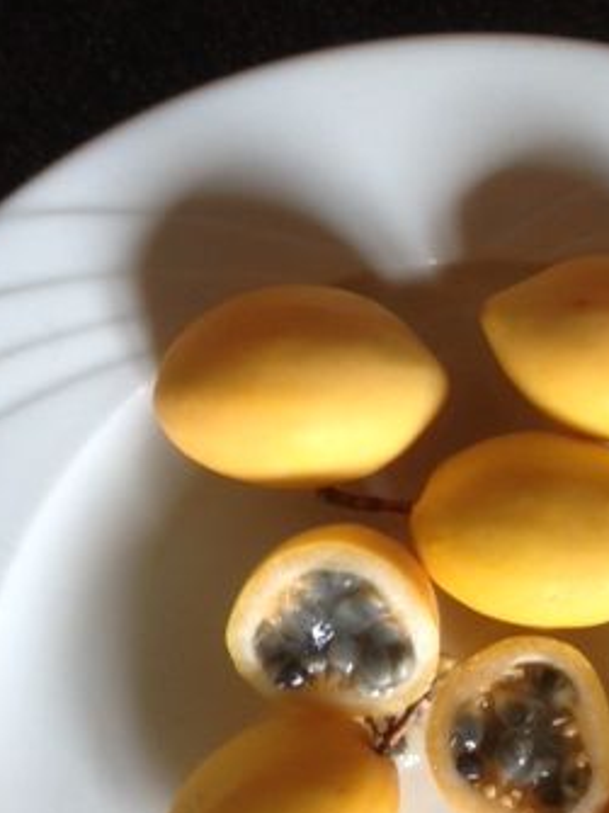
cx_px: 514
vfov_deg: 30.7
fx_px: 1479
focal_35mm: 63
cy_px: 400
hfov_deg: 22.8
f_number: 2.4
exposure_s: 1/30
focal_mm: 4.12
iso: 64
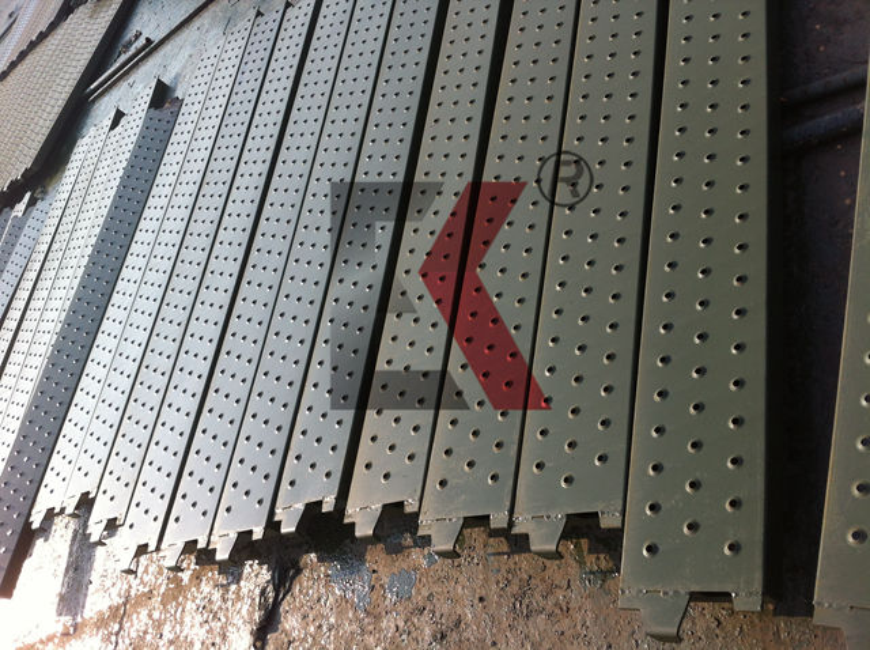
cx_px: 435
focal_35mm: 35
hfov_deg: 52.7
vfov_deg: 40.6
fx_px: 878
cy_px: 325
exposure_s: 1/616
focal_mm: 3.85
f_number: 2.8
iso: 80
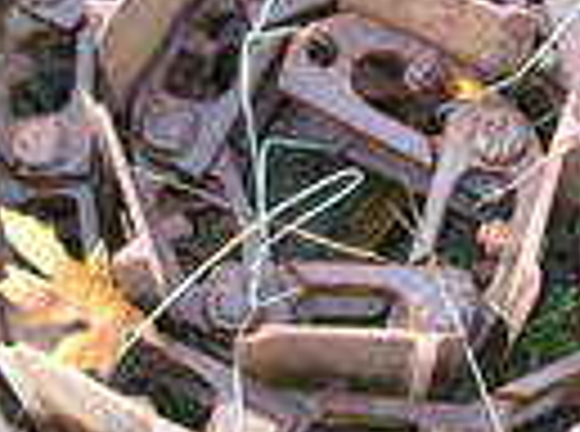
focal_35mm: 99
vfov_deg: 14.8
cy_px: 130
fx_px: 1654
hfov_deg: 19.8
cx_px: 423
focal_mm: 5.6
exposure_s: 1/30
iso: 100
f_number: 2.7
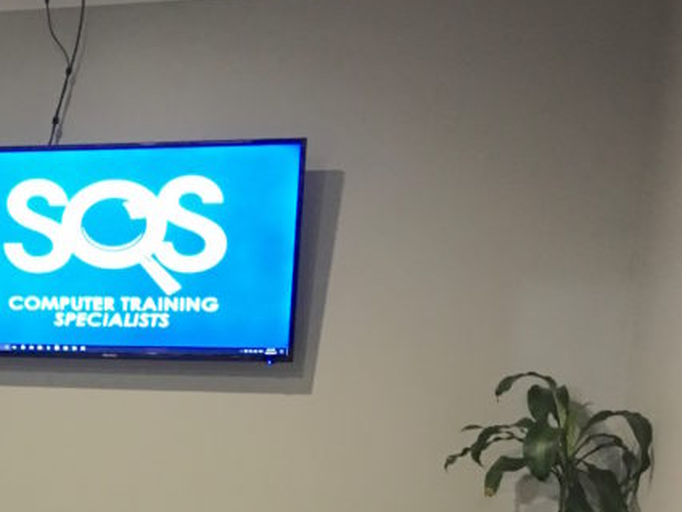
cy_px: 575
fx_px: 1379
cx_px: -79
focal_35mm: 70
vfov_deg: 20.0
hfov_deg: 25.6
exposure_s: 1/10
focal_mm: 4.15
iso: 100
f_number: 2.2
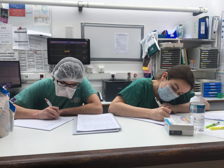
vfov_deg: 48.2
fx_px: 188
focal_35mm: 29
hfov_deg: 61.7
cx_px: 112
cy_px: 84
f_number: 2.2
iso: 32
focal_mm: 4.15
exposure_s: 1/100
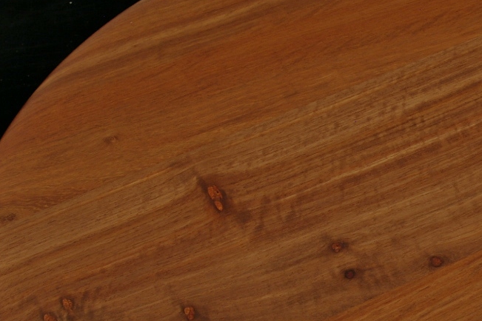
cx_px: 426
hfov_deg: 21.7
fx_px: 1232
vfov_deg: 14.8
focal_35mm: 92
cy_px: 227
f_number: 8
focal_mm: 26
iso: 200
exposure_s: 1/30
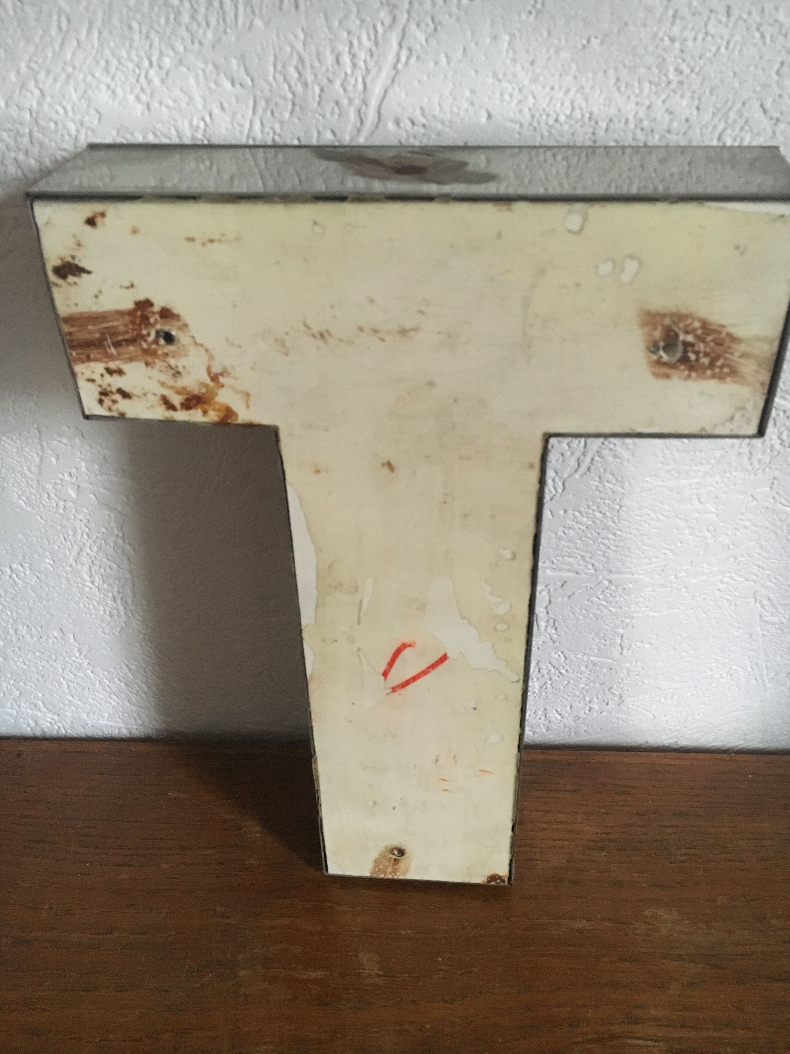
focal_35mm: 30
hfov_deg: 46.8
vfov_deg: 60.0
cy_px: 533
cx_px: 404
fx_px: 913
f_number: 2.2
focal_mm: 4.15
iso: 250
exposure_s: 1/17
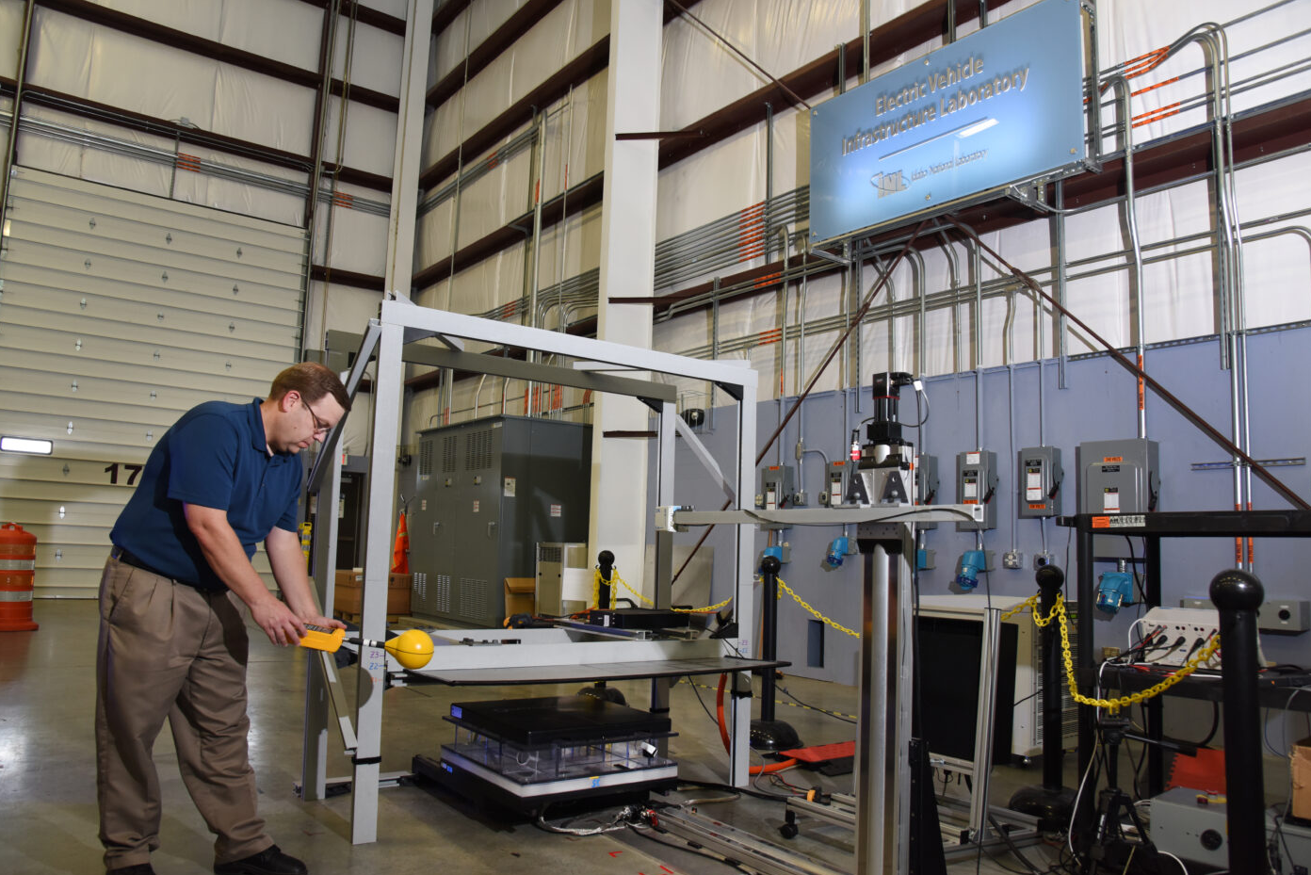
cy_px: 447
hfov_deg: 71.5
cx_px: 642
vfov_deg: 51.3
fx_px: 911
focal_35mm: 25
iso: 1000
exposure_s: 1/80
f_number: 5.6
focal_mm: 24
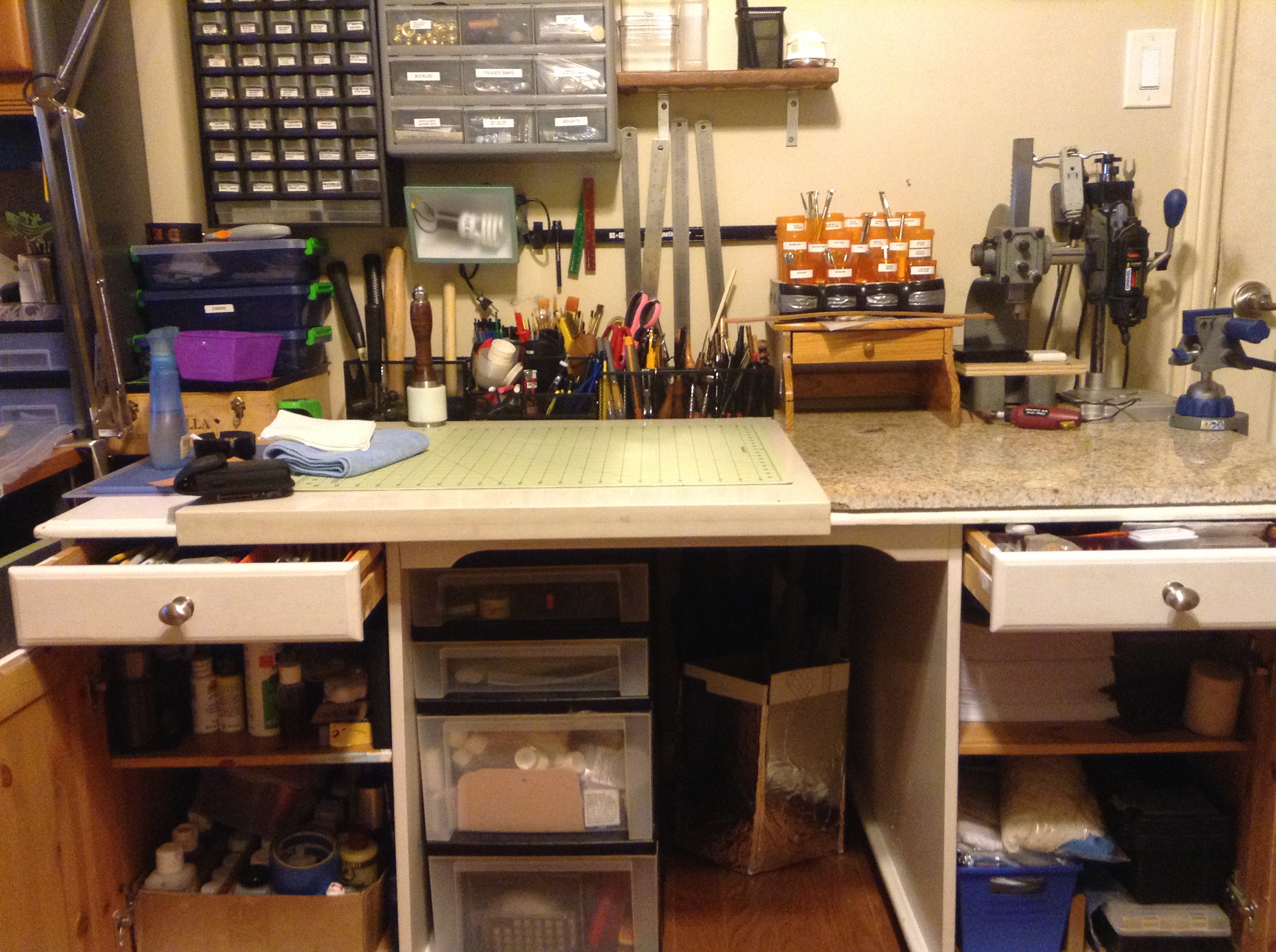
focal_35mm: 33
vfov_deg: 42.8
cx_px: 638
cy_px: 476
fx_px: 1215
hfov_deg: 55.4
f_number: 2.4
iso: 200
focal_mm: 3.3
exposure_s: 1/20
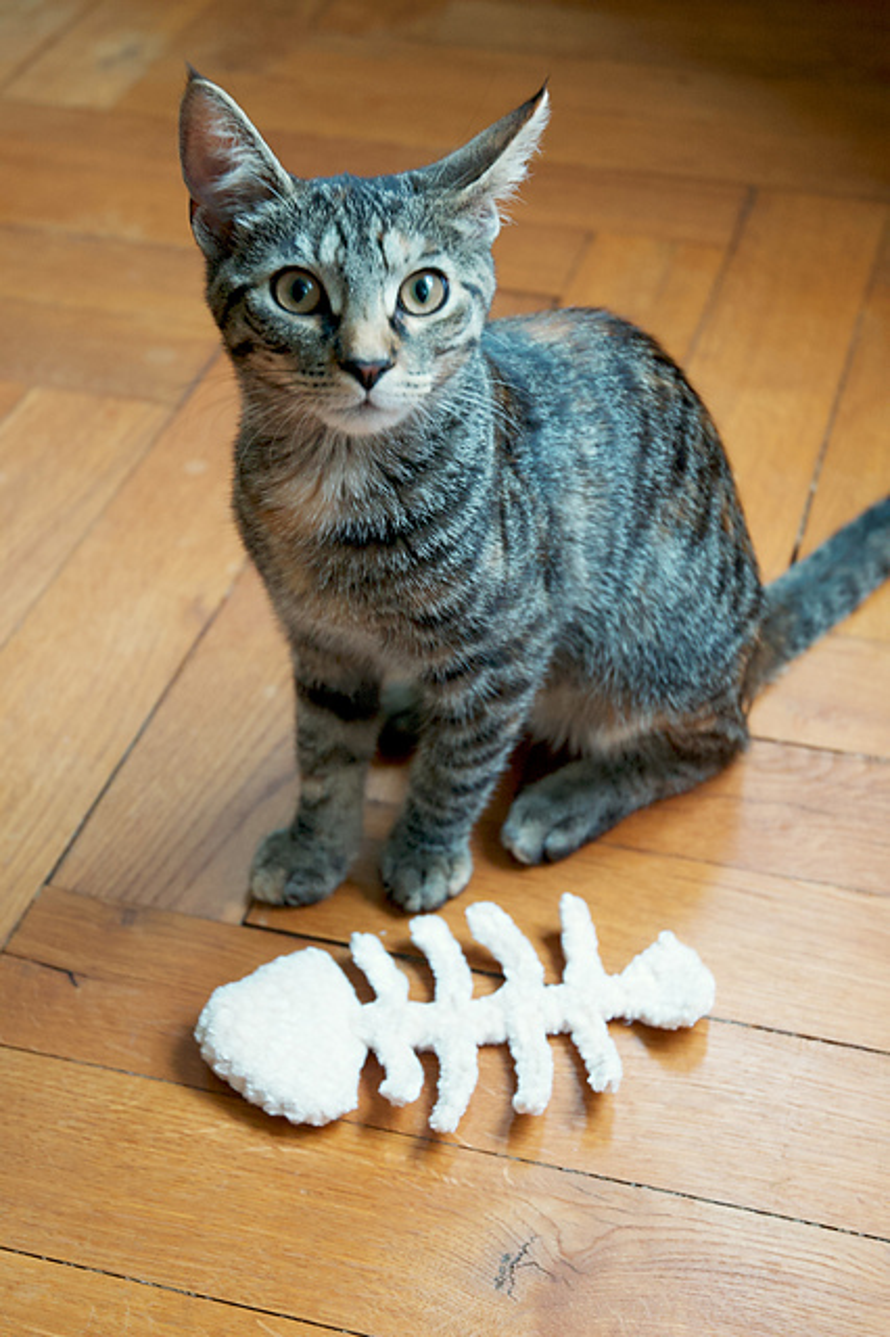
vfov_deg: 33.4
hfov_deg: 22.6
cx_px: 445
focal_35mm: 60
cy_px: 668
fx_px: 2227
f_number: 4.5
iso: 320
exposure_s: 1/30
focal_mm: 40
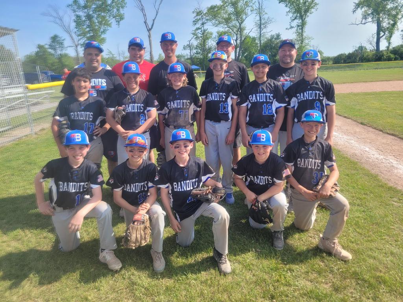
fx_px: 303
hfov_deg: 67.3
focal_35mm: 26
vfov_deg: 53.1
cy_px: 151
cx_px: 202
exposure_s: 1/1336
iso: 40
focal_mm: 5.4
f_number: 1.8
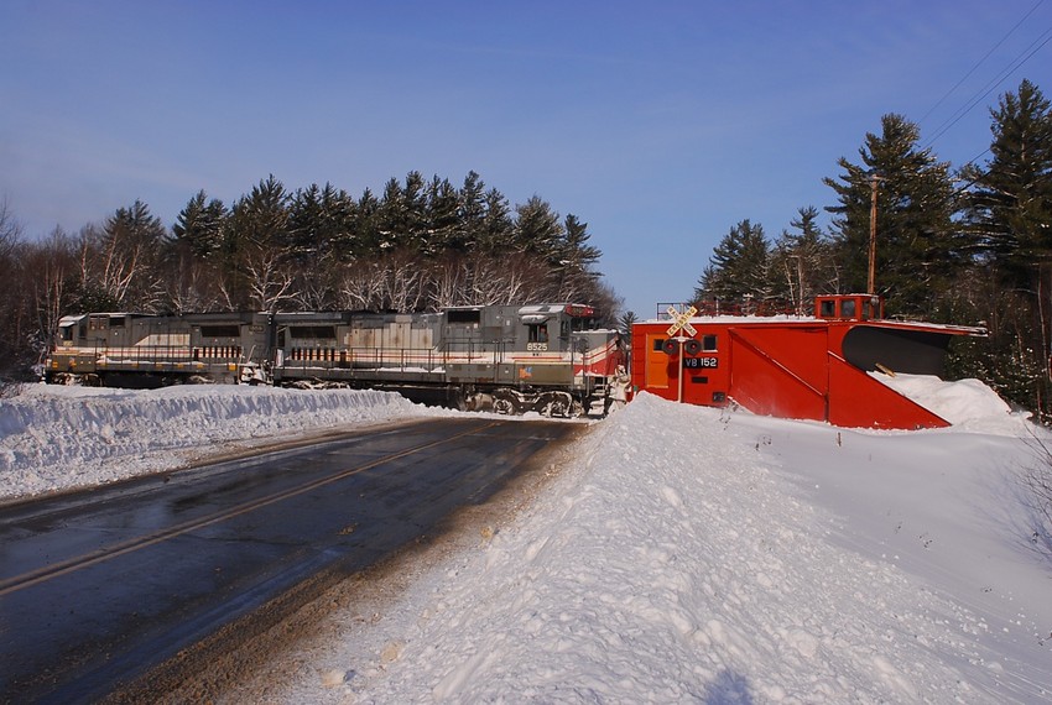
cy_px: 352
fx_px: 1054
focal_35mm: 36
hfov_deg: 53.1
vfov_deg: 37.0
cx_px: 526
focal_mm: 24
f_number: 8
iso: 100
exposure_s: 1/250
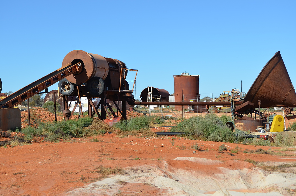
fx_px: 677
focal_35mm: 82
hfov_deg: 24.7
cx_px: 148
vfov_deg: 16.5
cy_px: 98
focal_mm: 55
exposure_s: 1/250
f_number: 8
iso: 100
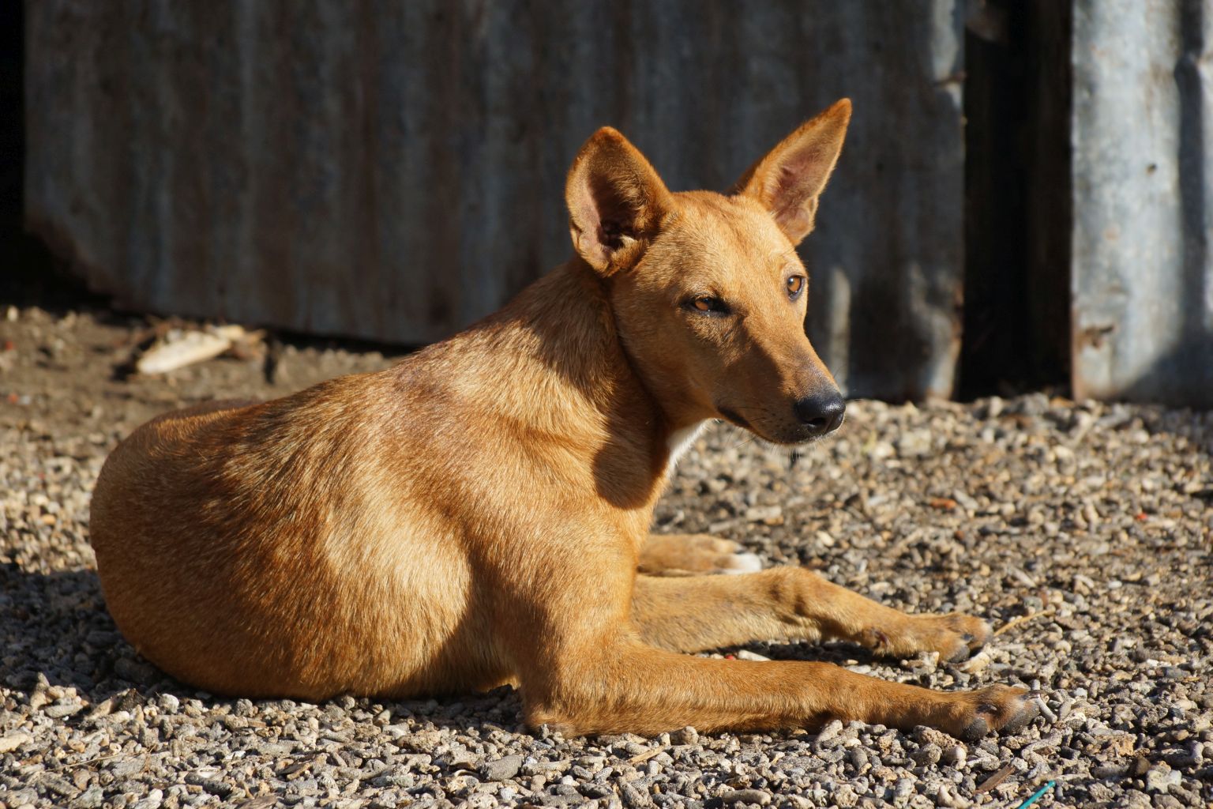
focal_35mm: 202
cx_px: 606
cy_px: 404
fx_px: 6823
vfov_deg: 6.8
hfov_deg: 10.2
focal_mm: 135
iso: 320
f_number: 5.6
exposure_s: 1/250
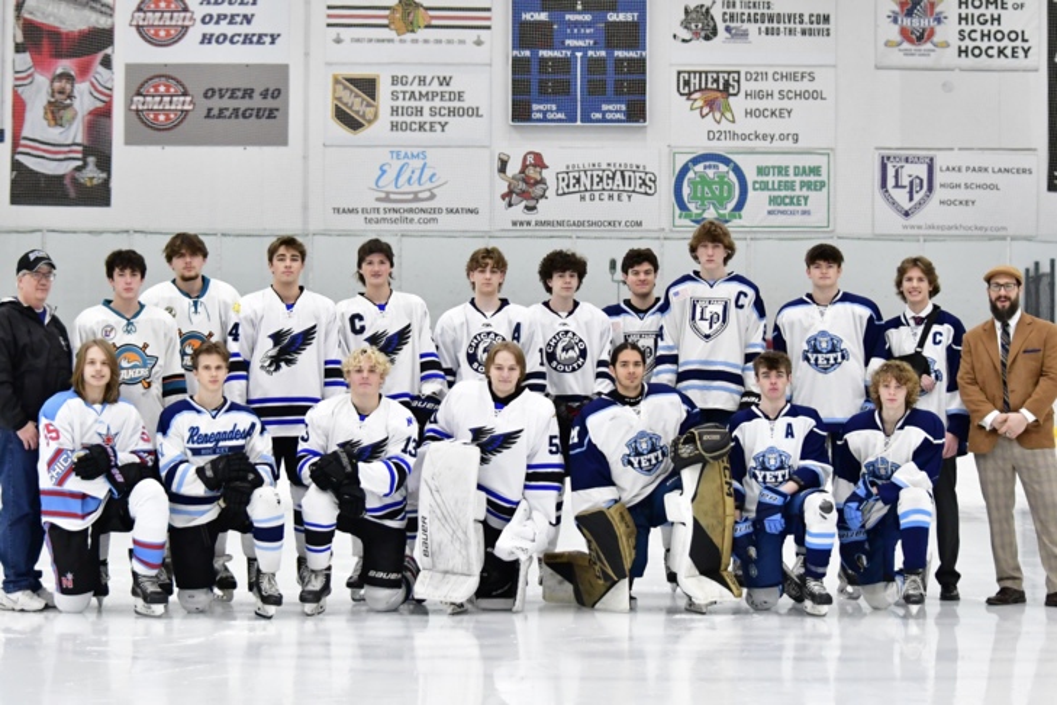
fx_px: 3229
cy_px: 352
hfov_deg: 18.6
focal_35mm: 110
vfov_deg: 12.5
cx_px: 528
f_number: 4.5
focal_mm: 55
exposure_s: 1/500
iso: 4000
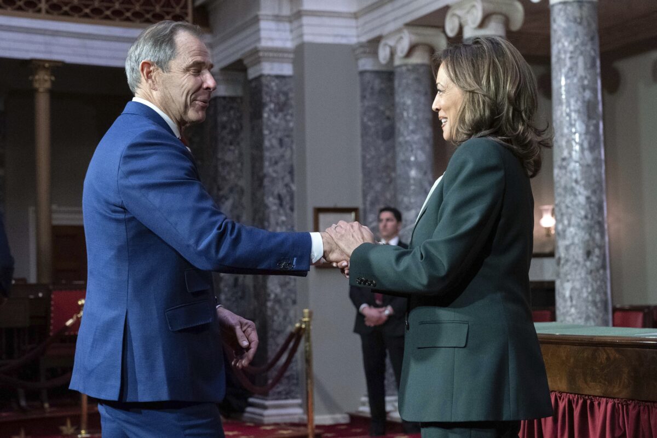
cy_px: 219
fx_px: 1004
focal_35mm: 55
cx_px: 328
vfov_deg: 24.6
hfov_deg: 36.2
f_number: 4.5
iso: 5000
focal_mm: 55
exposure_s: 1/250
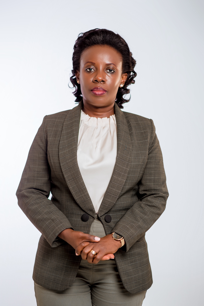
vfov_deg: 23.9
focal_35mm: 85
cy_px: 153
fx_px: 722
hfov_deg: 16.1
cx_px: 102
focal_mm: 85
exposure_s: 1/100
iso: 100
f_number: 2.8
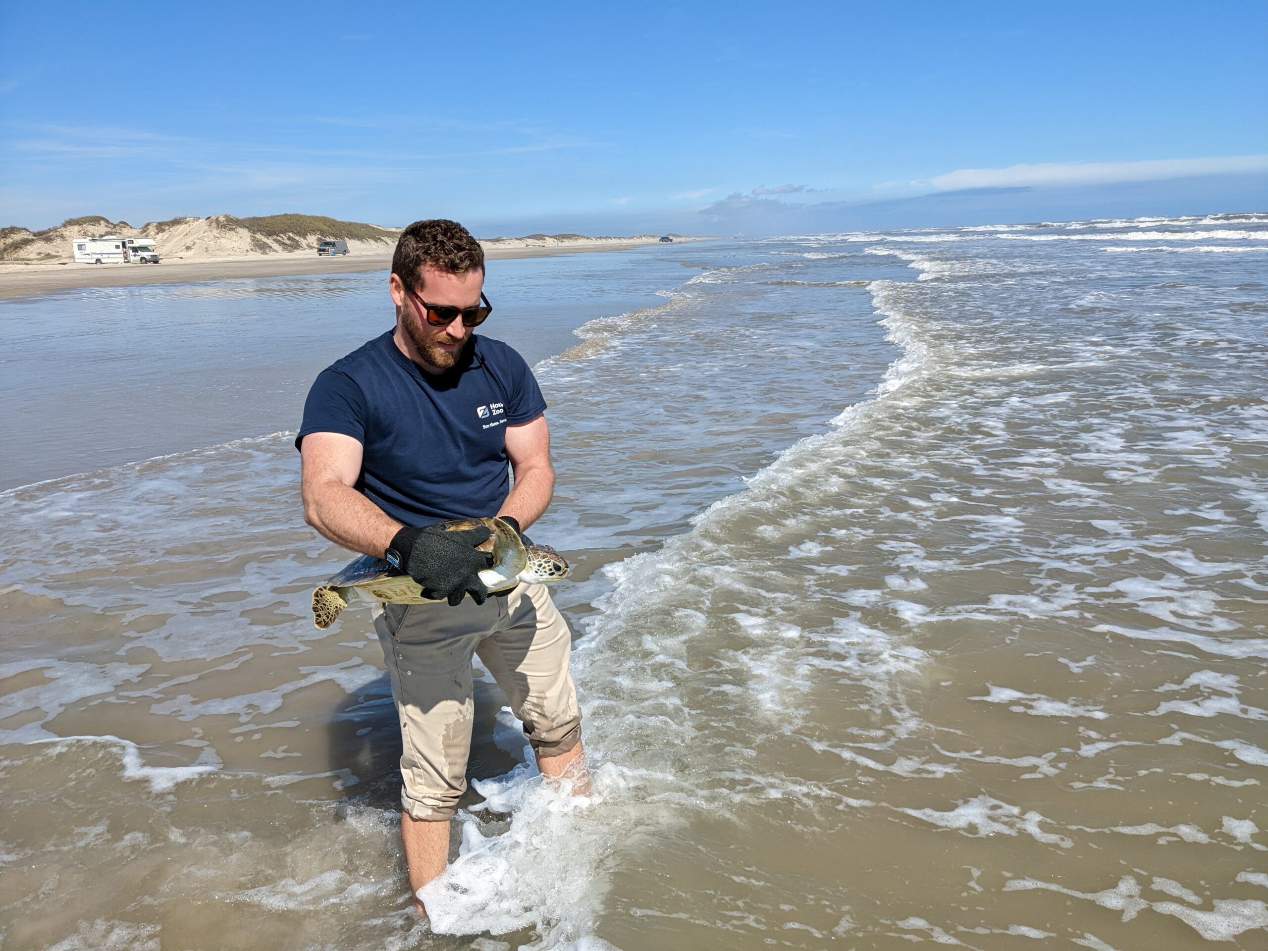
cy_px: 476
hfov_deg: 65.3
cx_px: 634
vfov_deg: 51.4
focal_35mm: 27
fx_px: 989
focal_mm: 4.38
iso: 60
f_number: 1.73
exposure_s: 1/3906
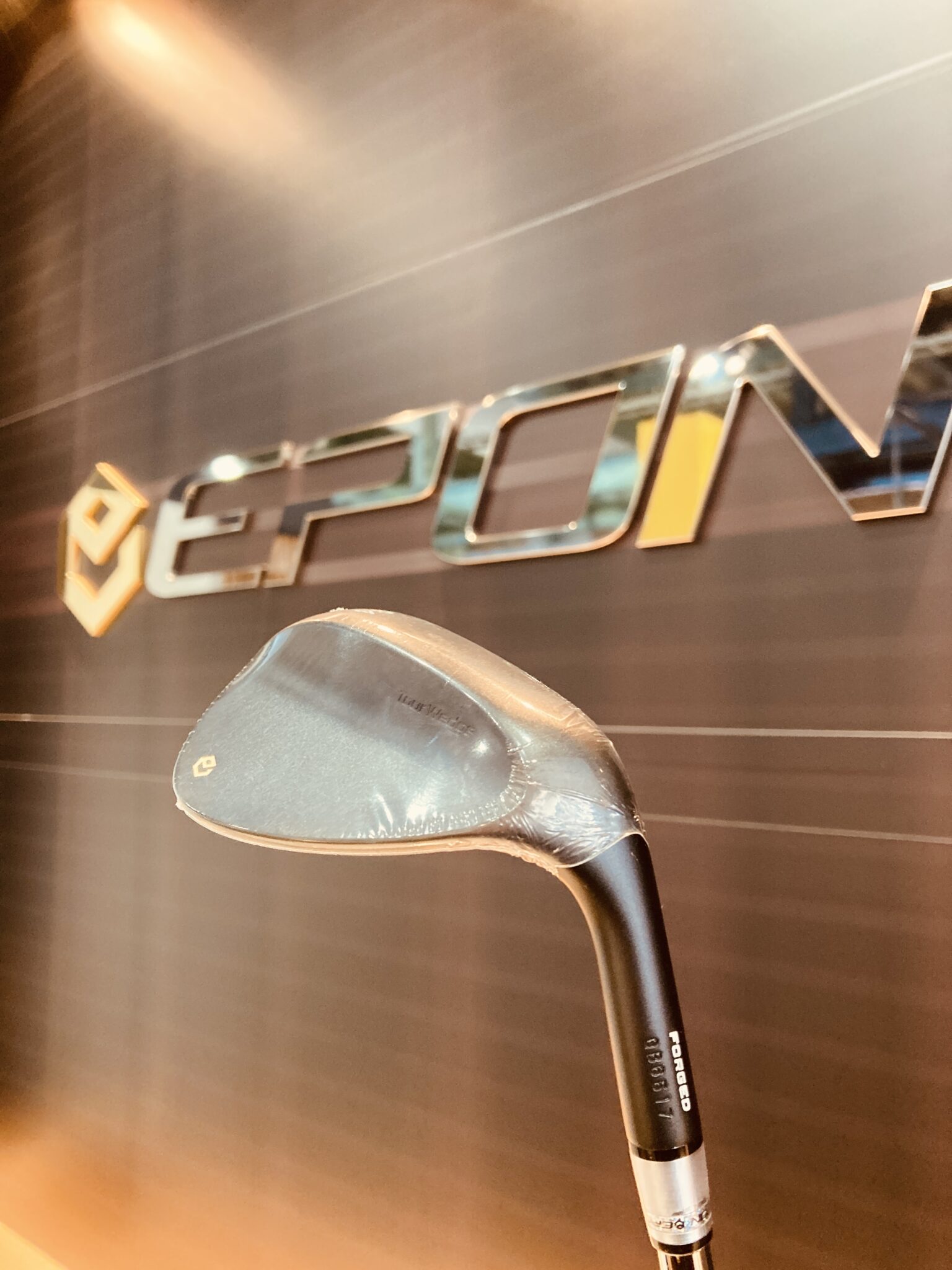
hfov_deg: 49.7
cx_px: 476
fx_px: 1027
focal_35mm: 28
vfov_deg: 63.4
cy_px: 635
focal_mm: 3.99
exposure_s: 1/50
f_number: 1.8
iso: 250
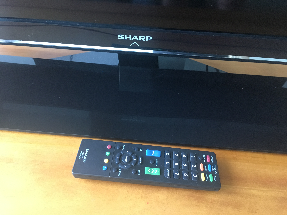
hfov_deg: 61.7
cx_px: 144
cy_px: 108
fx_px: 240
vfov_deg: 48.2
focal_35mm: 29
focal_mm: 4.15
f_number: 2.2
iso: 200
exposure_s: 1/20
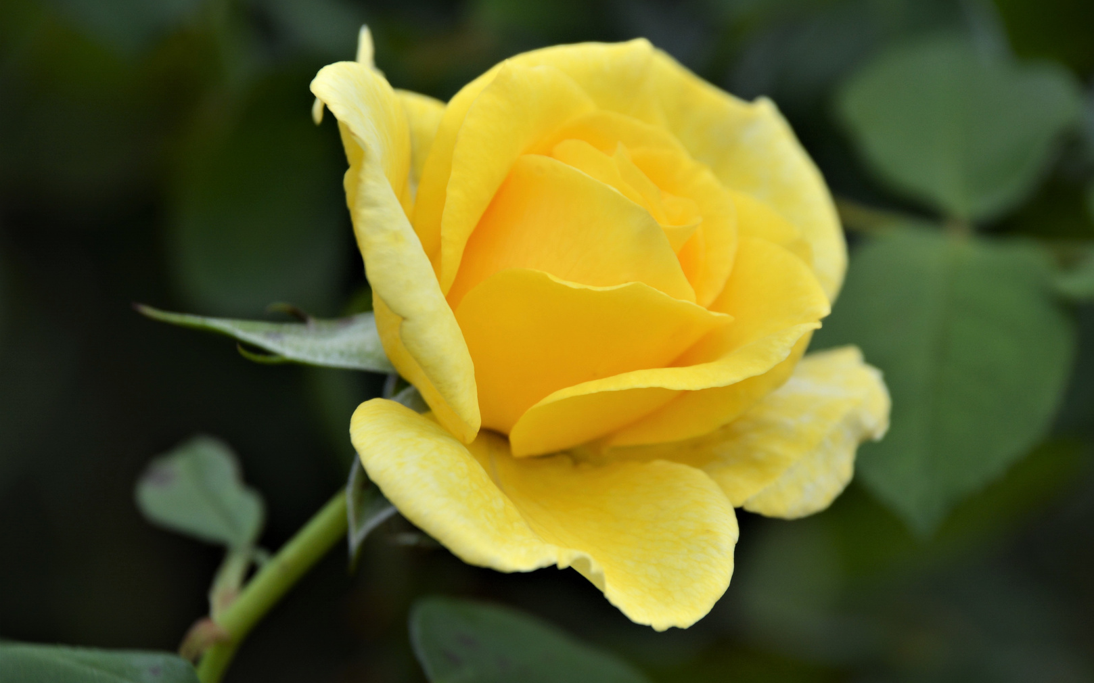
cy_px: 323
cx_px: 547
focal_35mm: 337
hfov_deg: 6.2
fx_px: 10046
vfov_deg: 3.9
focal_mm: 220
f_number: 6.3
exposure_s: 1/500
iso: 250
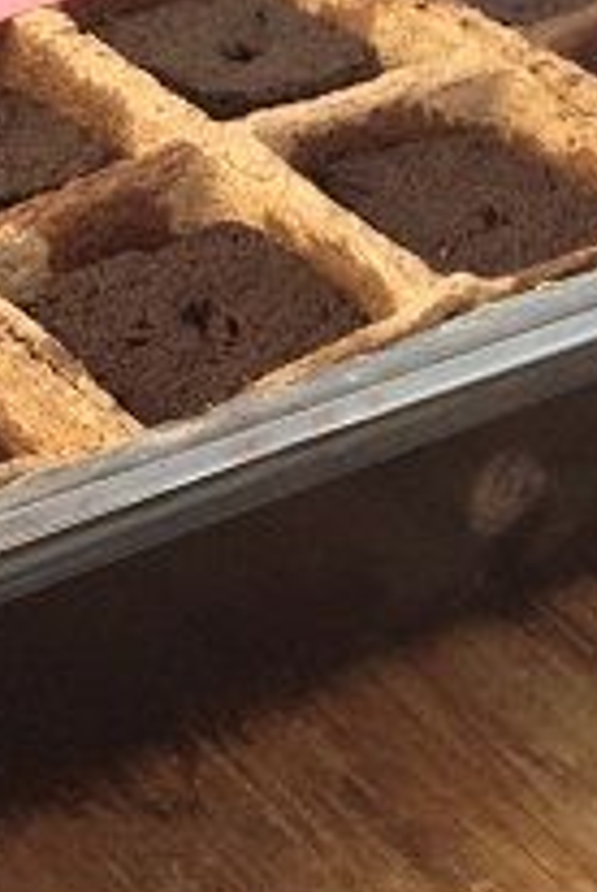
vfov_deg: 14.2
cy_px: 199
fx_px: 3570
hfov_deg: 9.4
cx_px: -203
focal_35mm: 144
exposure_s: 1/120
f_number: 2.4
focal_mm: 4.28
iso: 80
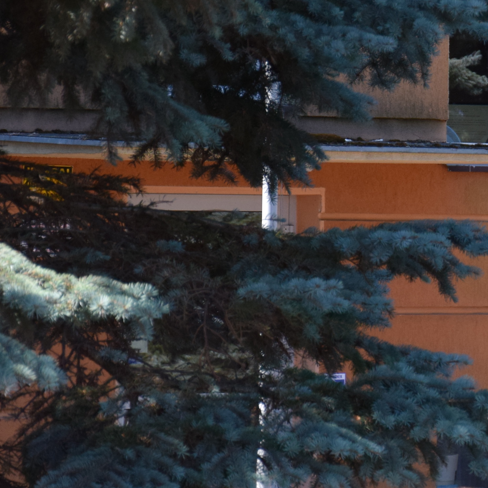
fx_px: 4614
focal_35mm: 289
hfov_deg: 6.0
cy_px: 84
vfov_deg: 6.0
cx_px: 735
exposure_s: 1/1000
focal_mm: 75
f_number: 5.3
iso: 640
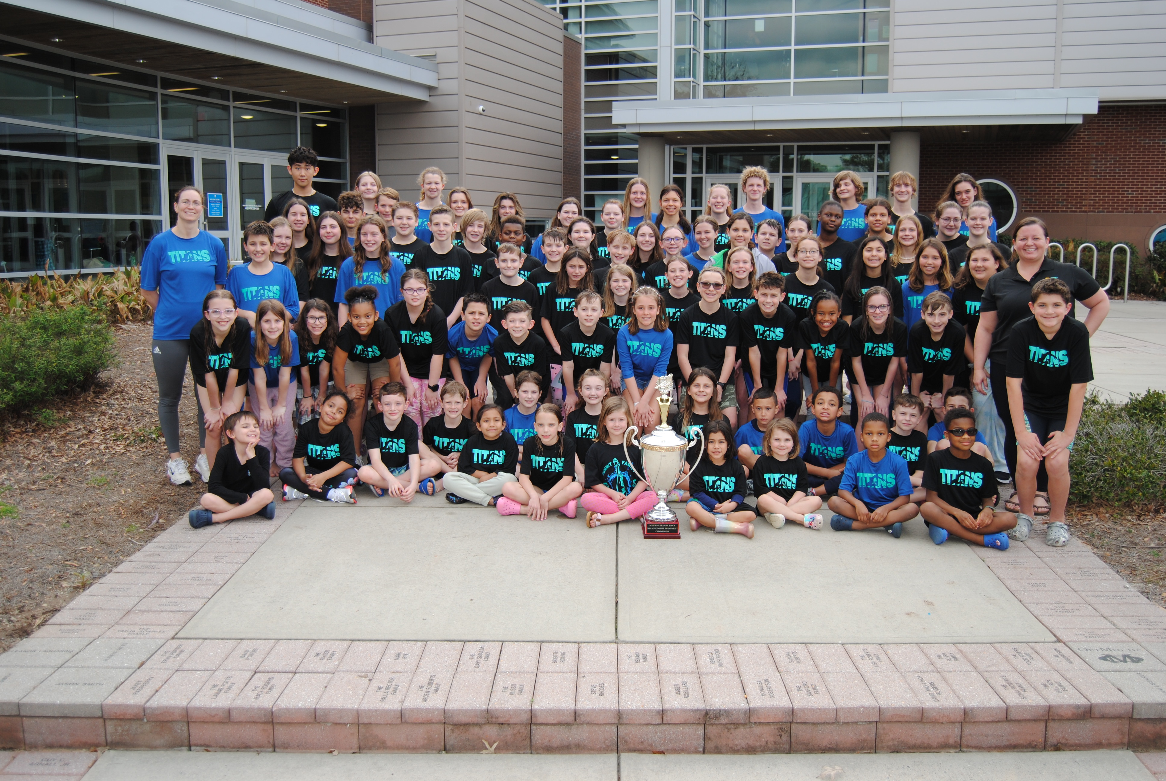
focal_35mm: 33
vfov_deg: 40.1
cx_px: 583
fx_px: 1070
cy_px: 390
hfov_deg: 57.2
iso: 100
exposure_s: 1/200
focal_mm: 22
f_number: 3.8
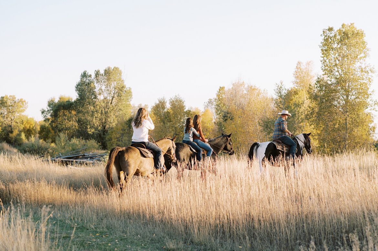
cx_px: 189
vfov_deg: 23.3
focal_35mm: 58
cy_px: 126
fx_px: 608
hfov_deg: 34.5
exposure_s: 1/500
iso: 100
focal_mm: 58
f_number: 2.8
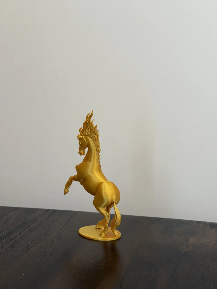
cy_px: 144
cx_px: 108
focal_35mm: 48
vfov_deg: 39.7
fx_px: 401
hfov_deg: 30.3
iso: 80
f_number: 1.78
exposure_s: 1/118
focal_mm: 6.76
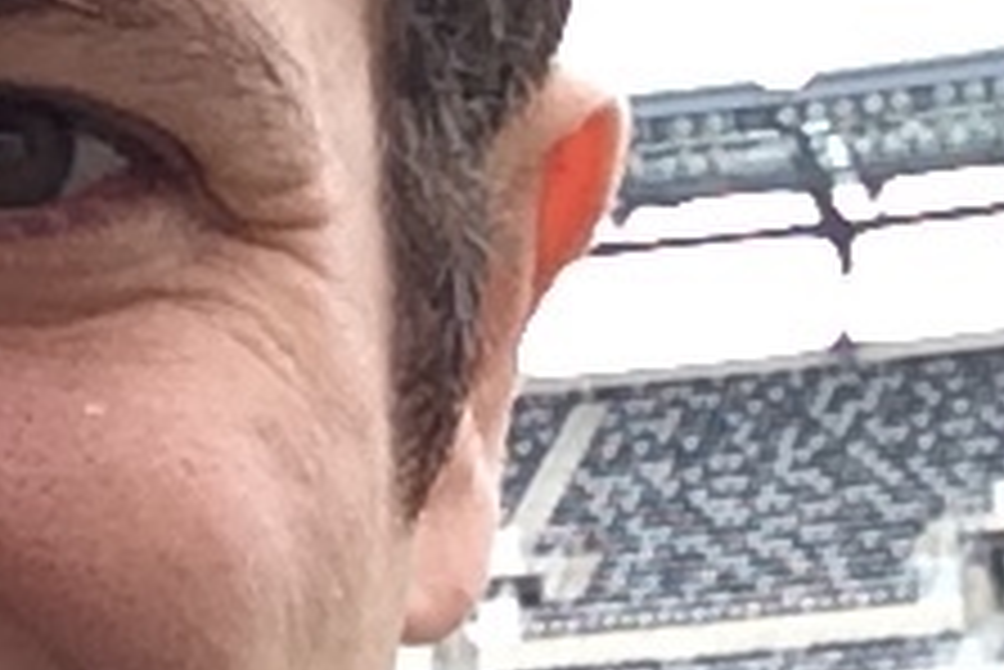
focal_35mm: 185
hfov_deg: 11.1
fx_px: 5163
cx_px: 500
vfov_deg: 7.4
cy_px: 427
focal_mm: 2.15
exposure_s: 1/269
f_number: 2.4
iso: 50
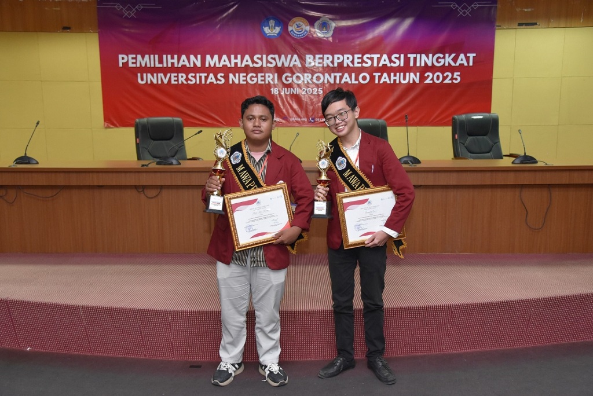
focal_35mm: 32
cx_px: 296
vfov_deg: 41.2
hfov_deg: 58.7
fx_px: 527
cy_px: 198
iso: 4000
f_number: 4.5
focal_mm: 32
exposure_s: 1/160
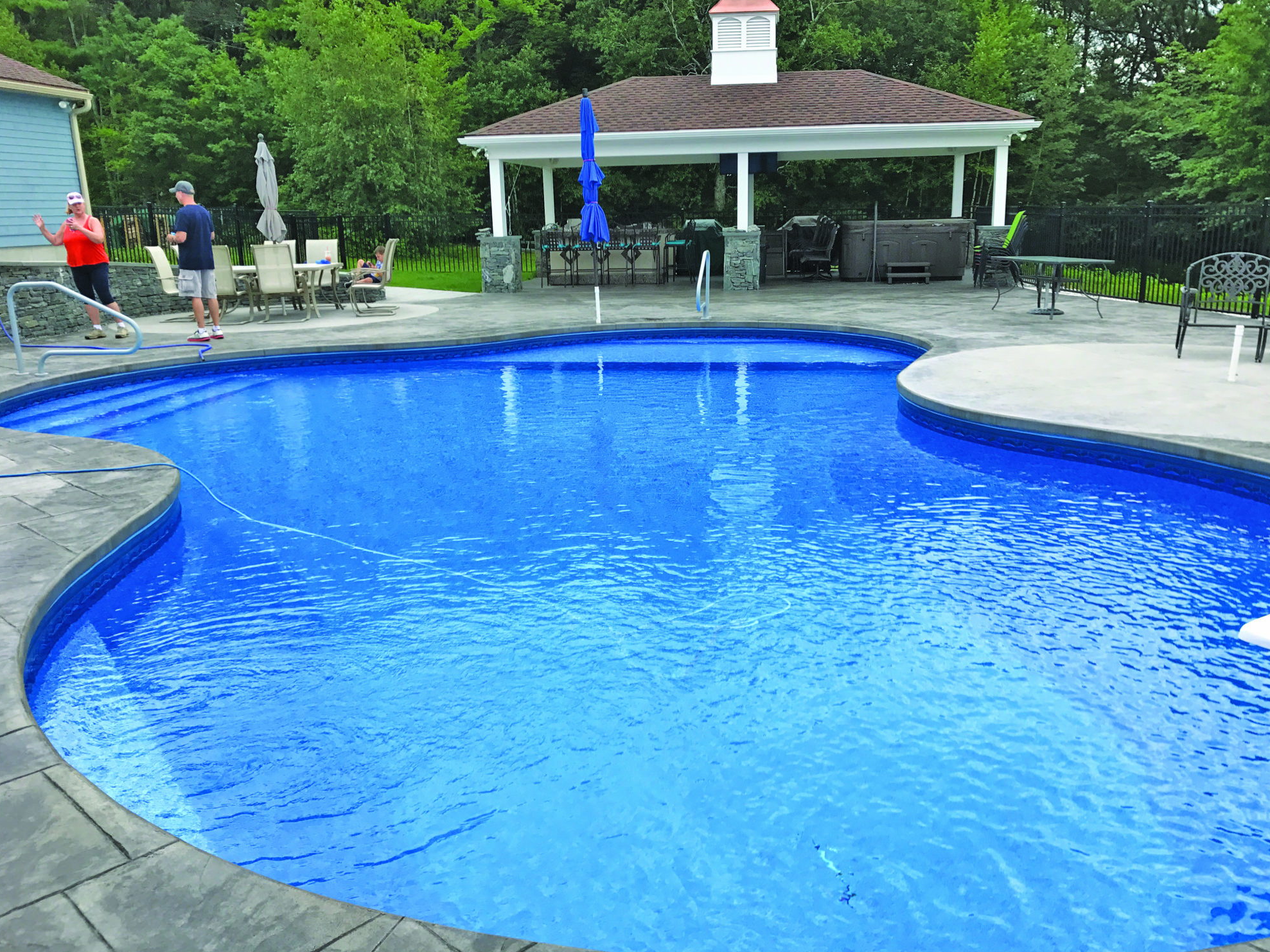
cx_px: 655
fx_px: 1064
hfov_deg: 61.6
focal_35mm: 29
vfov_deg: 48.2
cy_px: 489
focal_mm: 3.99
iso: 20
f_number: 1.8
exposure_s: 1/1227
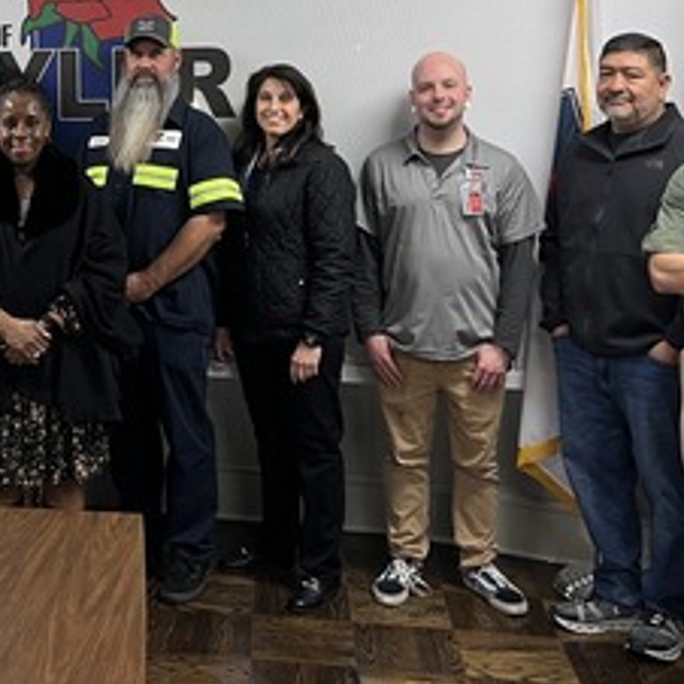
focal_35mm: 57
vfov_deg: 29.2
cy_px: 115
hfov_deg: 28.6
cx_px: 39
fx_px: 1274
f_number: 1.5
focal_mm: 5.7
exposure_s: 1/60
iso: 80
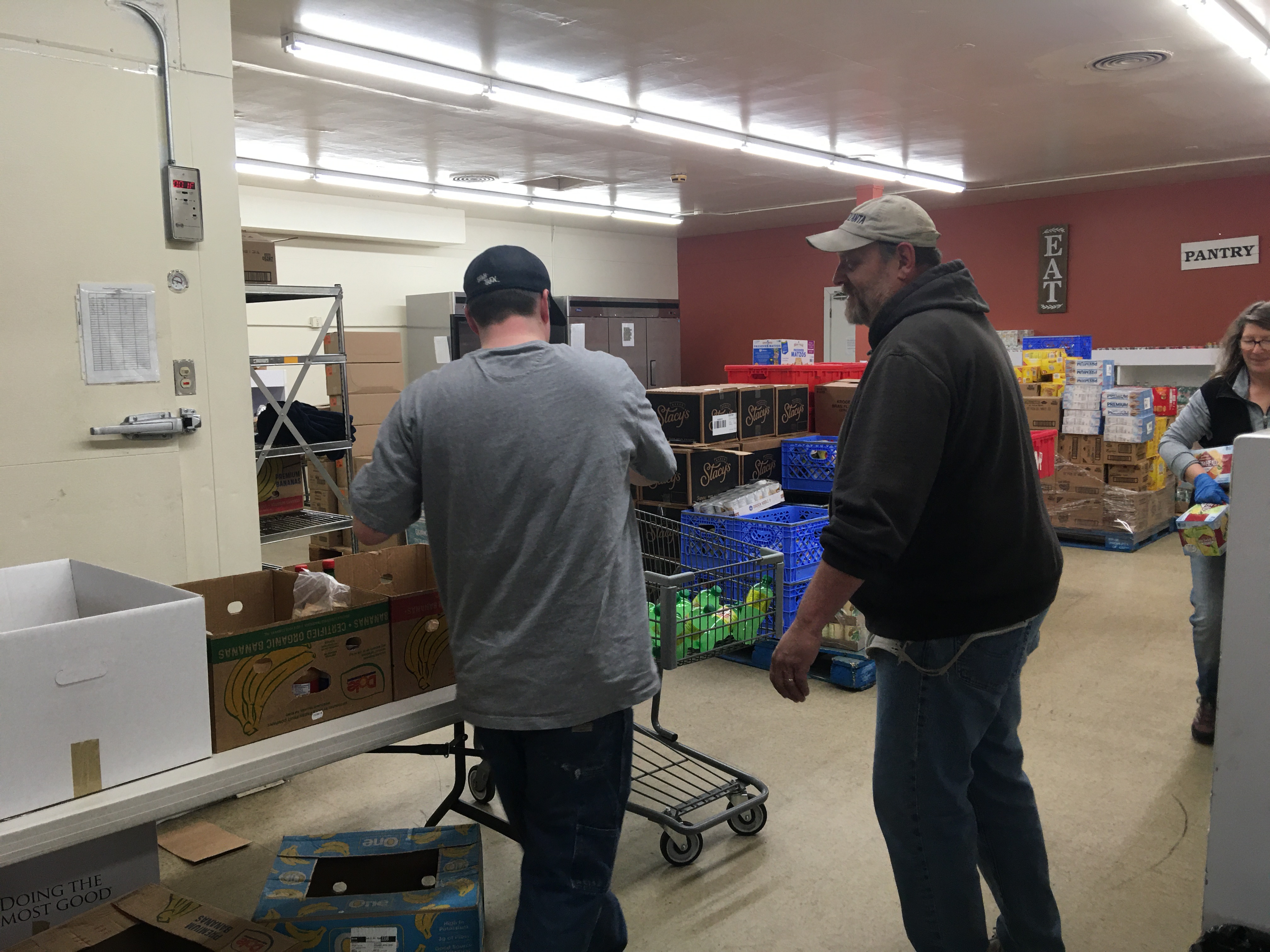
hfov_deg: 61.7
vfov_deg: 48.2
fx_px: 1064
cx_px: 635
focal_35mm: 29
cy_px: 476
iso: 32
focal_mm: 4.15
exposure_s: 1/30
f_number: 2.2
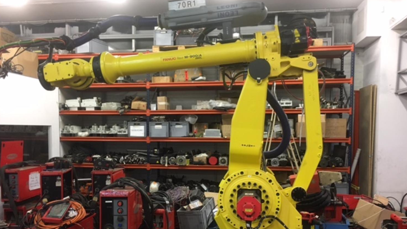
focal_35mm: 32
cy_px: 149
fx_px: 345
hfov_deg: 61.0
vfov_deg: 36.4
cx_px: 203
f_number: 2.2
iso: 200
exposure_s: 1/33
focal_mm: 4.15
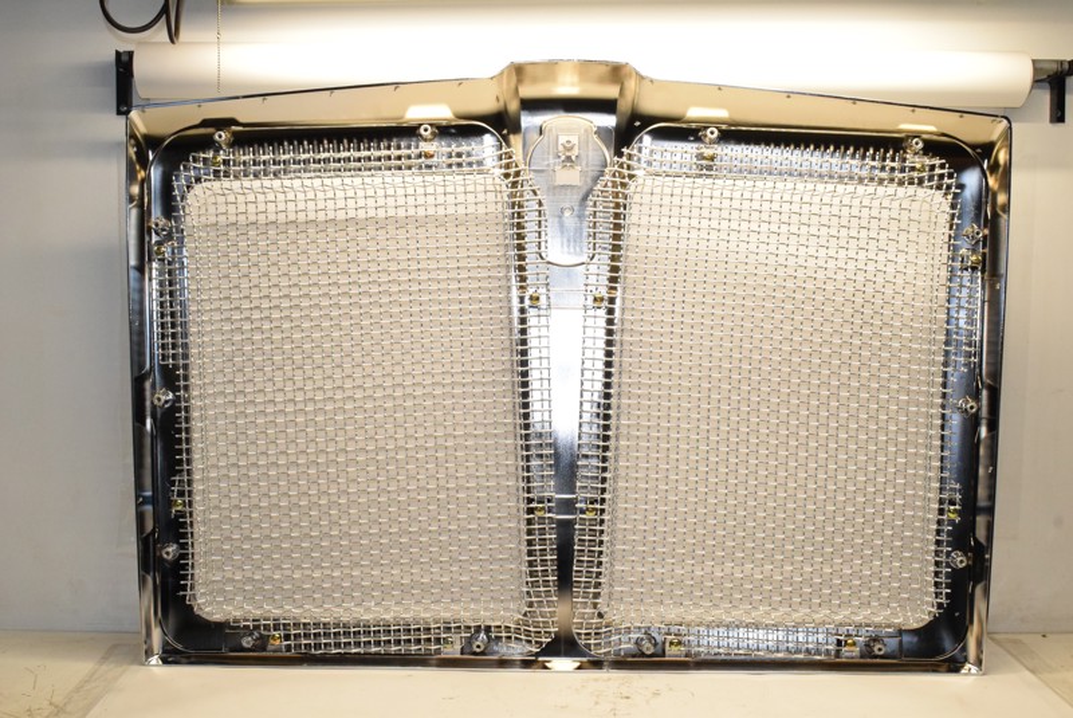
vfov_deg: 30.9
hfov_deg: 44.9
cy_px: 359
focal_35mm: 44
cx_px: 536
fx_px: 1298
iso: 3200
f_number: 16
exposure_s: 1/200
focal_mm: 29
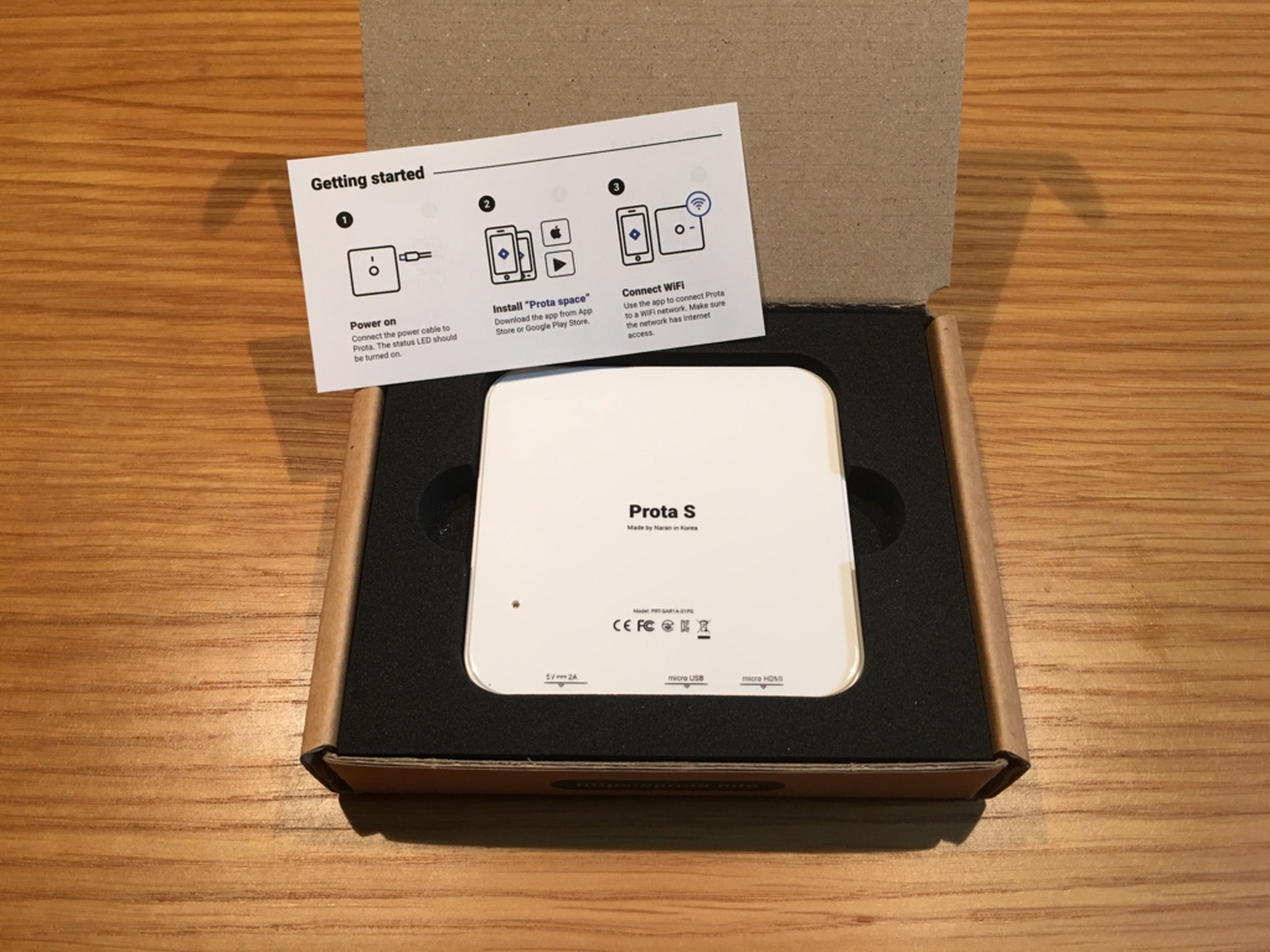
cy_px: 476
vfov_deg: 48.2
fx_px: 1064
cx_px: 635
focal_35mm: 29
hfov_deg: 61.7
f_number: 2.2
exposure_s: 1/30
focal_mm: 4.15
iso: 32
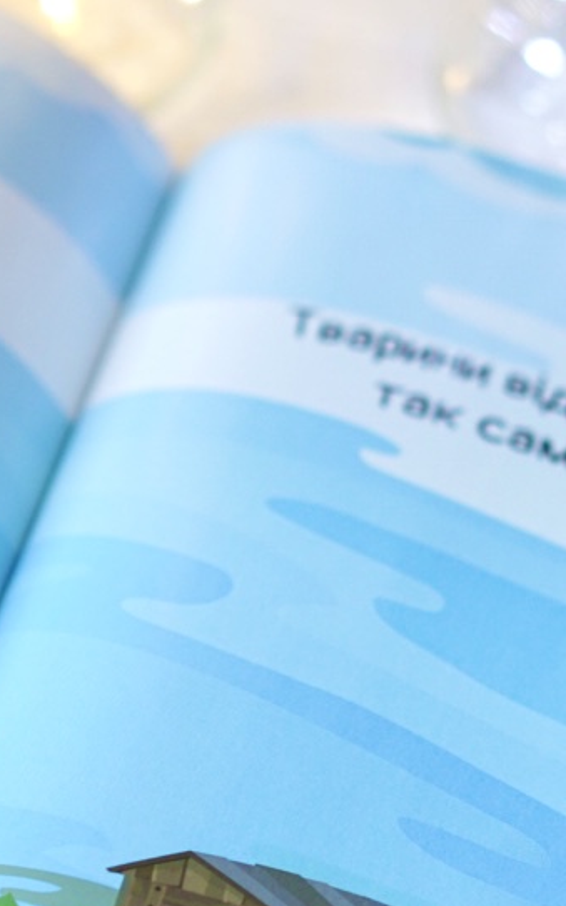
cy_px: 604
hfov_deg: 7.8
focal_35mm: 167
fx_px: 4125
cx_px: -35
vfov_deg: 12.5
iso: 500
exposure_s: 1/100
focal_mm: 55
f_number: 2.2
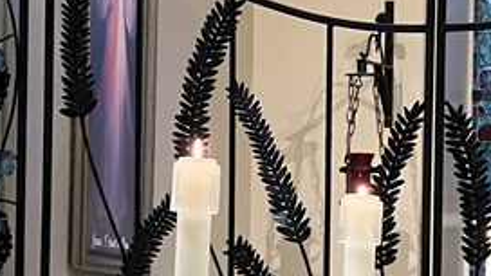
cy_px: 307
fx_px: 4114
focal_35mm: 316
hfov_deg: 6.8
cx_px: -170
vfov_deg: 3.8
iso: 500
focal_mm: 9
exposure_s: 1/60
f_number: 2.8
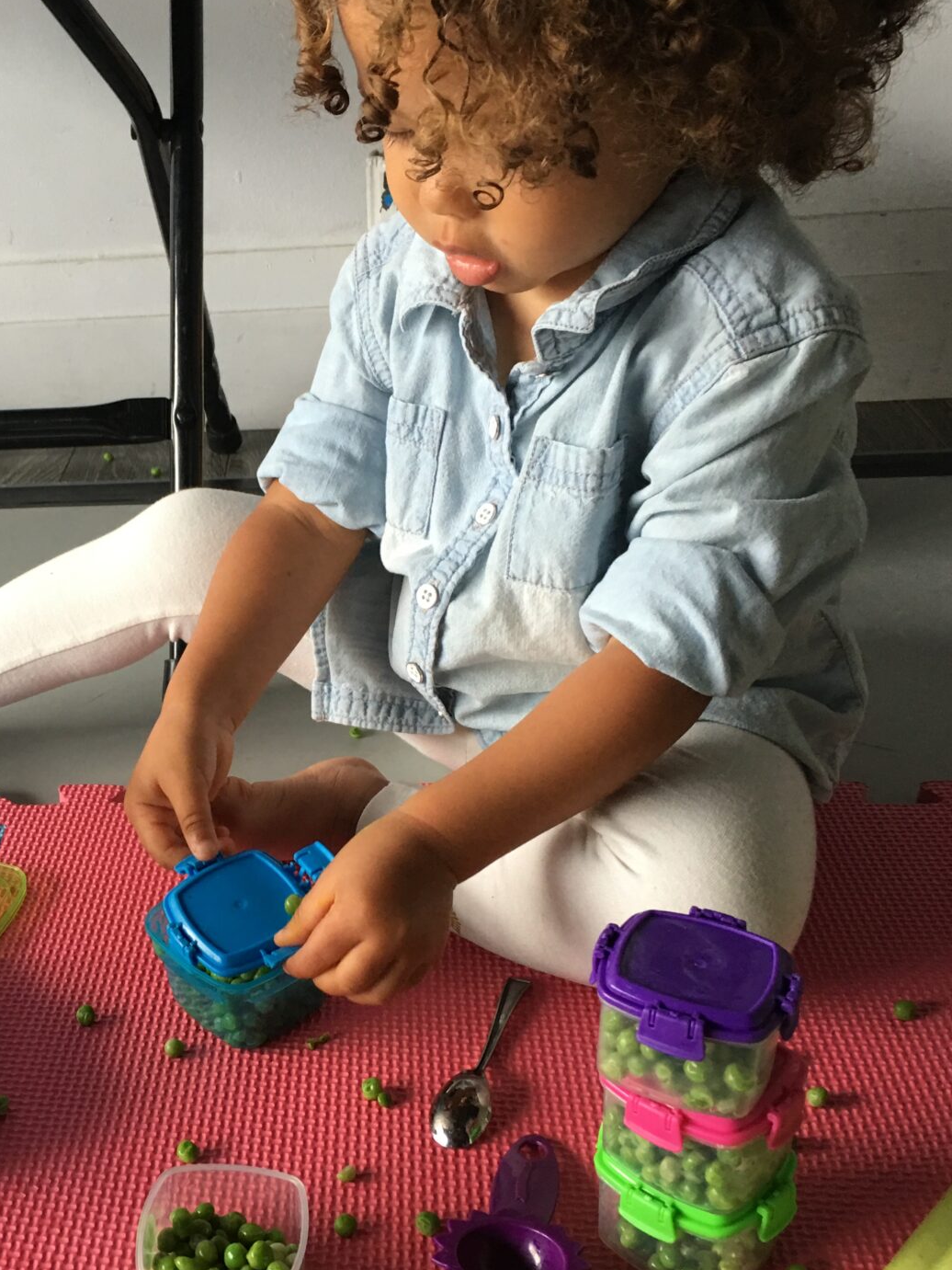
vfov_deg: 43.8
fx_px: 1577
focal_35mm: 43
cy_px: 668
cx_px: 173
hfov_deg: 32.6
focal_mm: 4.15
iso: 40
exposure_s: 1/30
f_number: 2.2
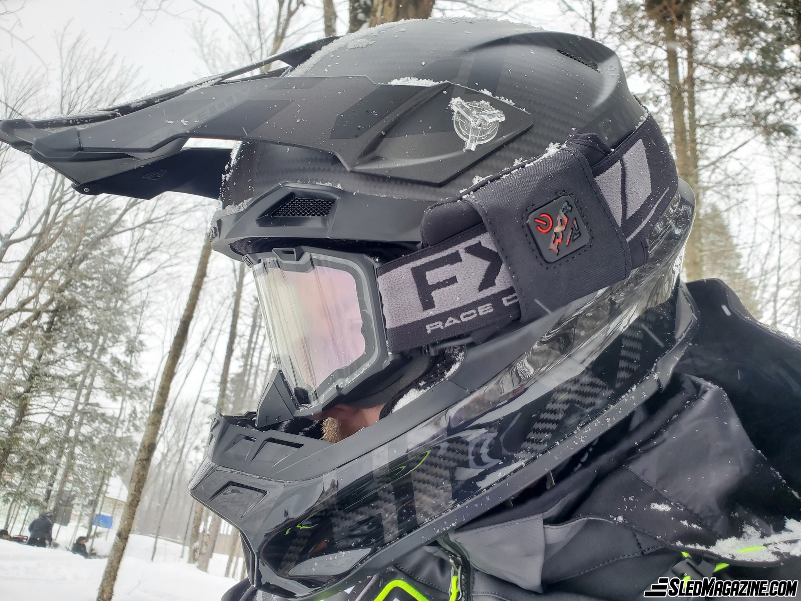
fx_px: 602
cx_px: 400
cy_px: 300
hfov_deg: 67.3
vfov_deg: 53.1
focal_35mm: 26
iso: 50
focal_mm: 4.3
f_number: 2.4
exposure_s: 1/287
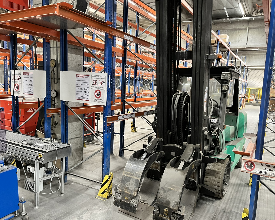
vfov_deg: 51.5
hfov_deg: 62.1
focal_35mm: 28
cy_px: 113
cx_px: 148
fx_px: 228
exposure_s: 1/50
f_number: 1.6
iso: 250
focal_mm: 5.1
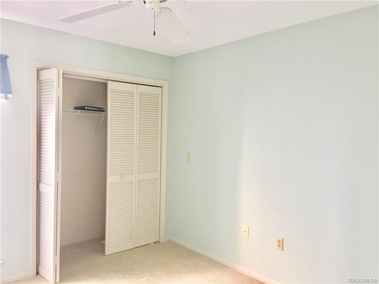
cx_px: 190
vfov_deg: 48.2
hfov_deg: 61.7
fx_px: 318
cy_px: 142
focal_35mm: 29
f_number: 2.2
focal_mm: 4.15
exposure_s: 1/10
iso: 100
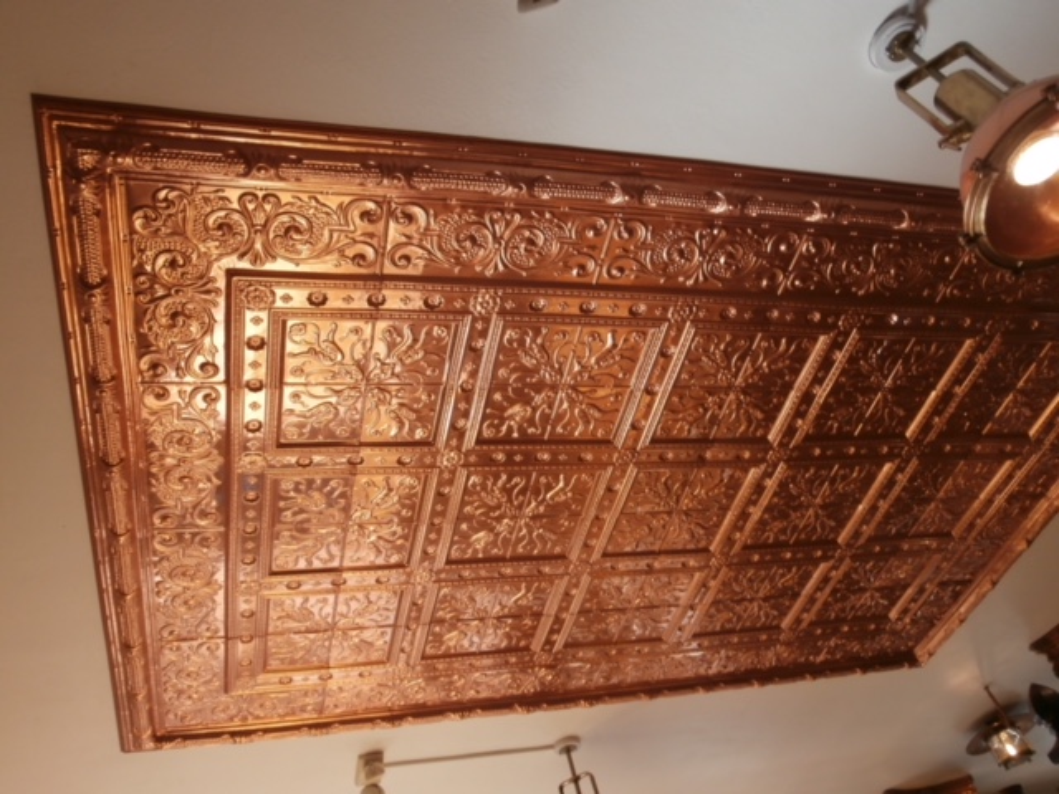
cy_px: 397
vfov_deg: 46.8
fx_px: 918
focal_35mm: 30
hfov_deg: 60.0
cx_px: 530
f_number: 3.5
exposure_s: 1/80
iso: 100
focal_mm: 5.36
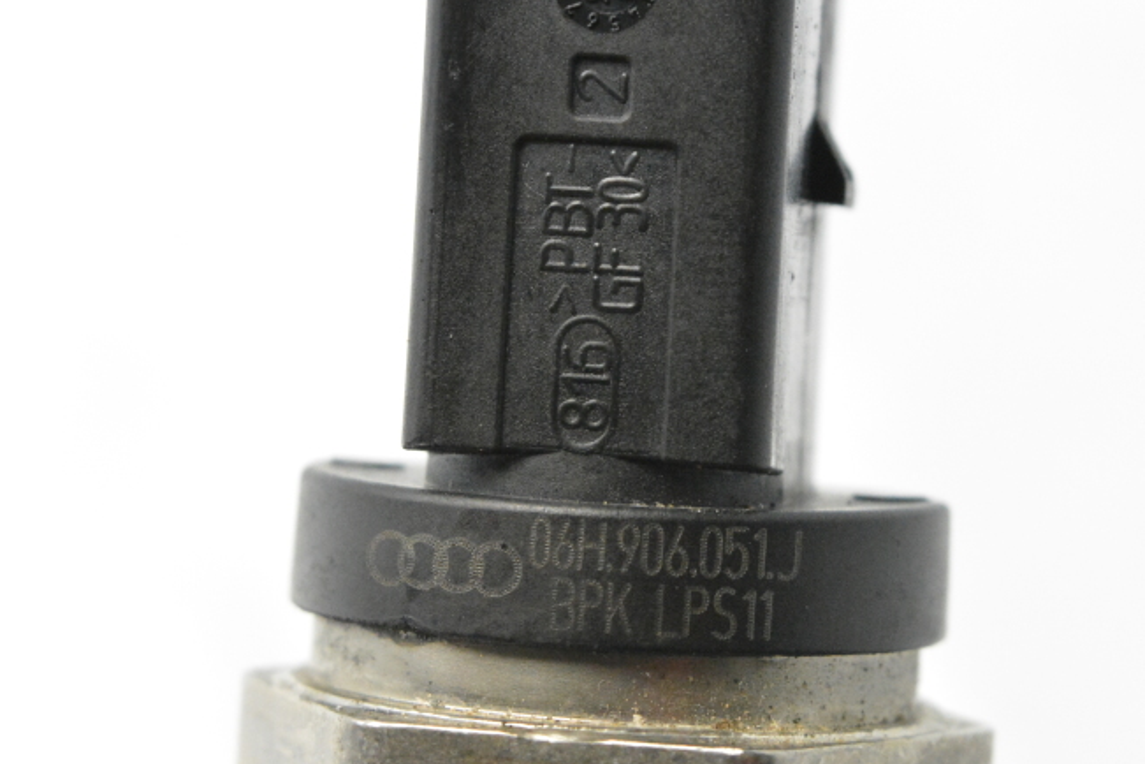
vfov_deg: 10.6
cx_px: 681
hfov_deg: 15.8
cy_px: 301
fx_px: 4128
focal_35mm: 130
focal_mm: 55
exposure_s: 1/400
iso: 6400
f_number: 10
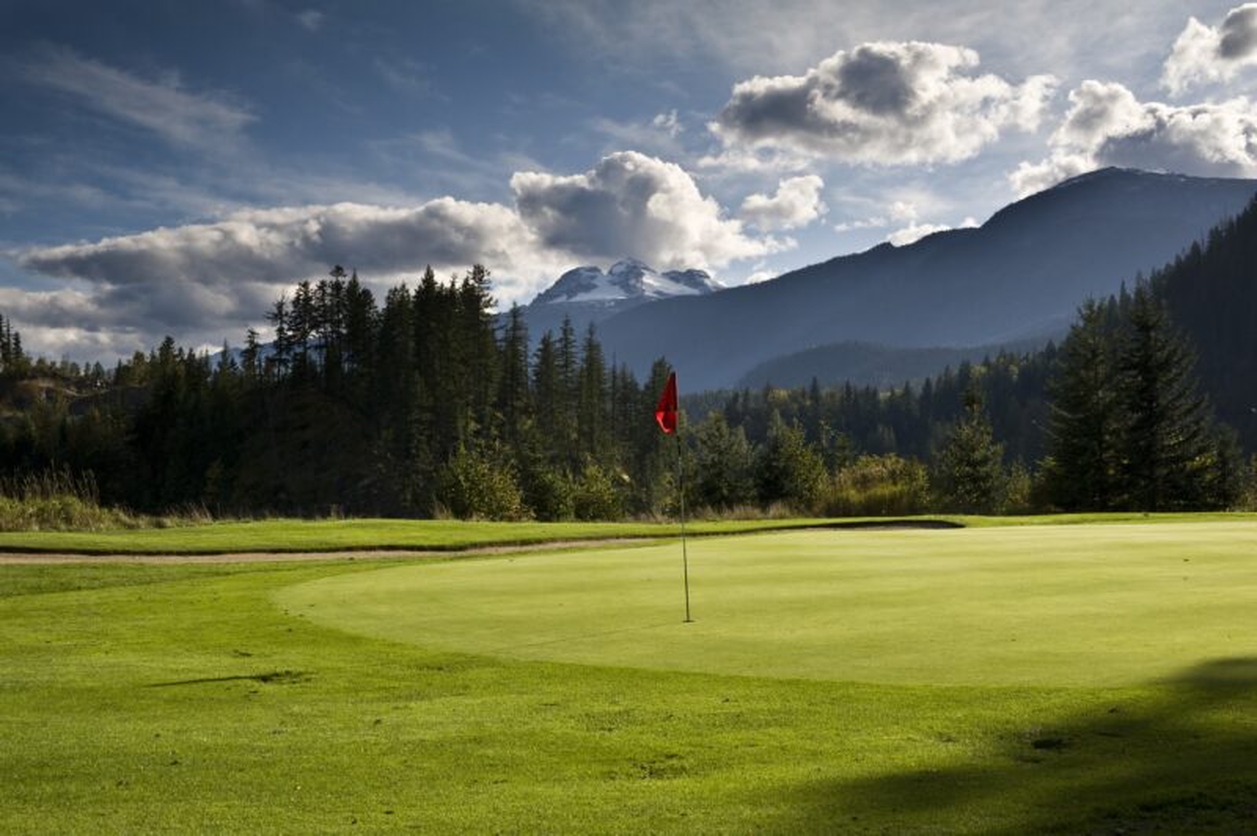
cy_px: 418
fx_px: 1570
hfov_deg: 43.6
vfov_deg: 29.8
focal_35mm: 45
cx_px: 628
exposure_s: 1/200
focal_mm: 45
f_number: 11
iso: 250
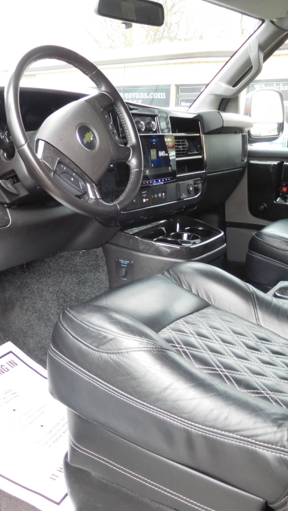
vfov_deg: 54.0
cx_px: 116
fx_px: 502
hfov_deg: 31.9
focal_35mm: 37
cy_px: 256
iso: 280
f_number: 3.4
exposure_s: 1/30
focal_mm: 4.5
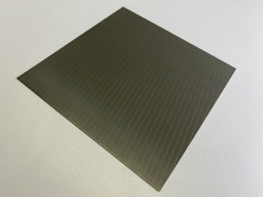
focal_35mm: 26
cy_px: 98
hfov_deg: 67.3
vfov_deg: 53.1
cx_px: 132
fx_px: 198
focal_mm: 4.25
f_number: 1.8
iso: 32
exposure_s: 1/100
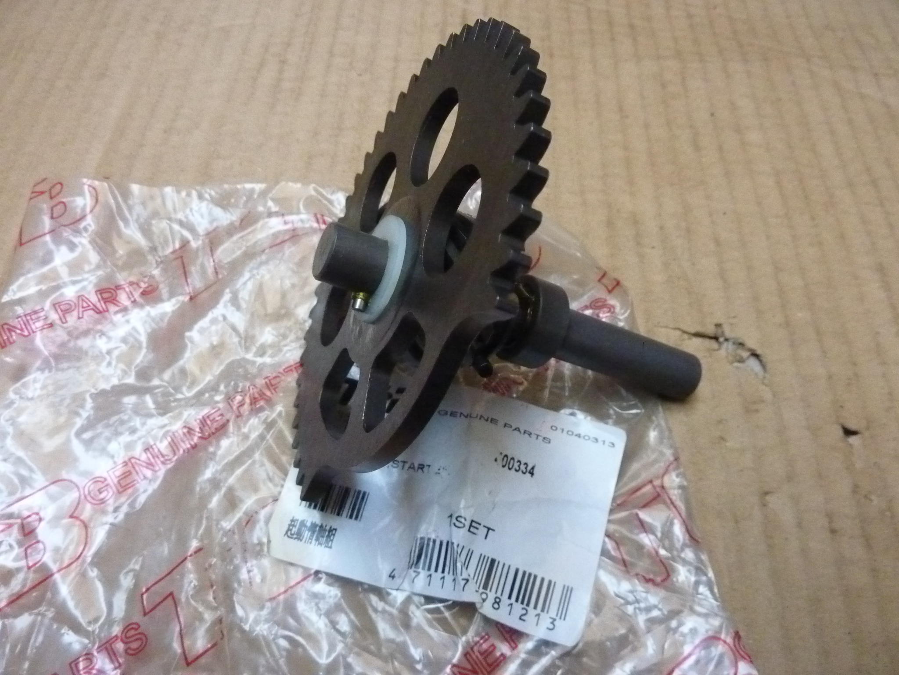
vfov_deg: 54.9
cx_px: 450
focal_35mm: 25
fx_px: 649
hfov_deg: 69.4
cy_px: 338
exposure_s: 1/60
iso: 800
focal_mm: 4.1
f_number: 3.3
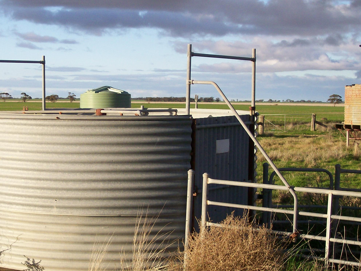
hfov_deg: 22.3
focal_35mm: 87
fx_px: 907
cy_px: 193
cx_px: 87
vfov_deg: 16.9
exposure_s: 1/560
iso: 80
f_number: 3.4
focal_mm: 9.4
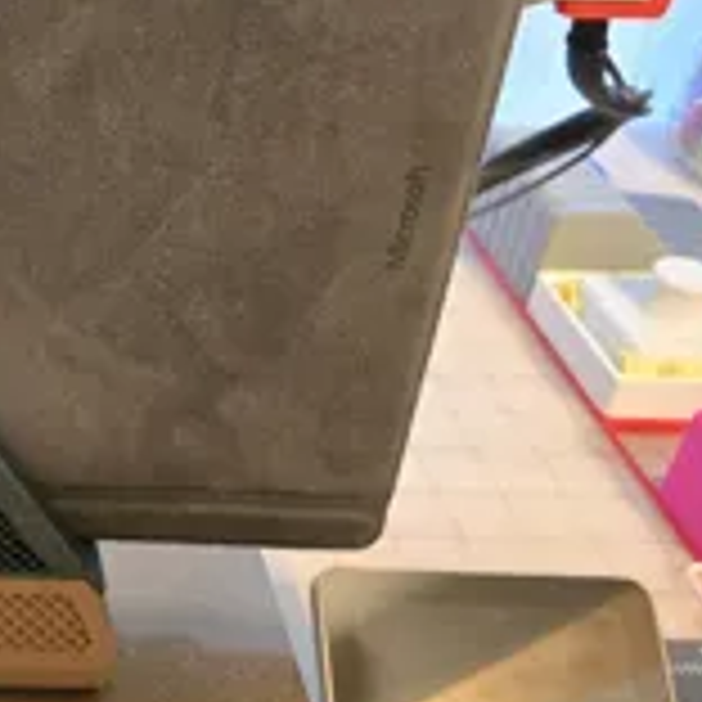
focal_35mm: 52
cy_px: 256
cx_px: -171
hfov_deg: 28.0
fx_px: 1193
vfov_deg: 32.6
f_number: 1.7
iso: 640
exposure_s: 1/60
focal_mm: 6.3
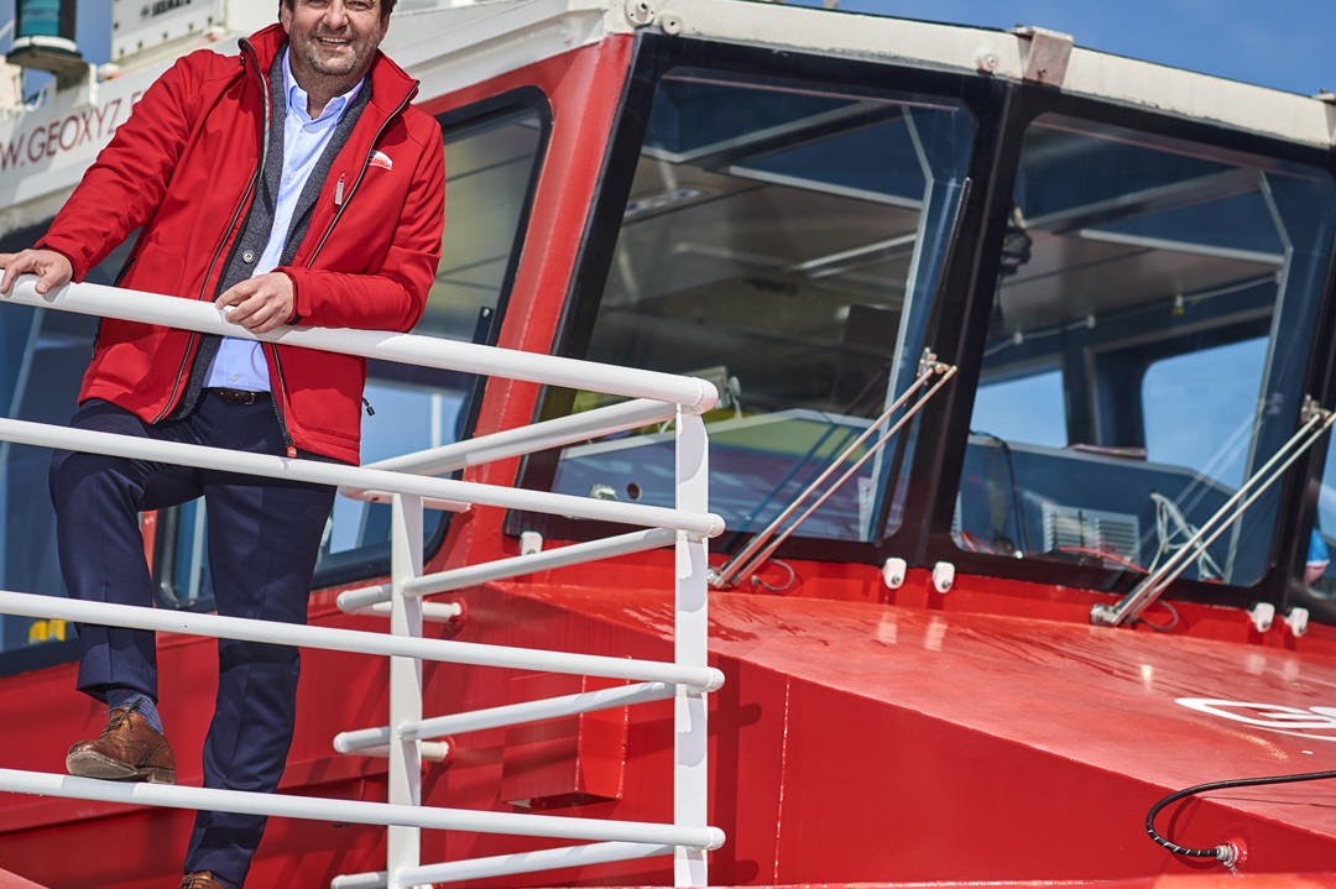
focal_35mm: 130
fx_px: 4822
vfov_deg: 10.5
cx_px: 724
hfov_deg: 15.8
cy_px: 303
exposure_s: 1/5000
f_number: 2.8
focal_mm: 85
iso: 100
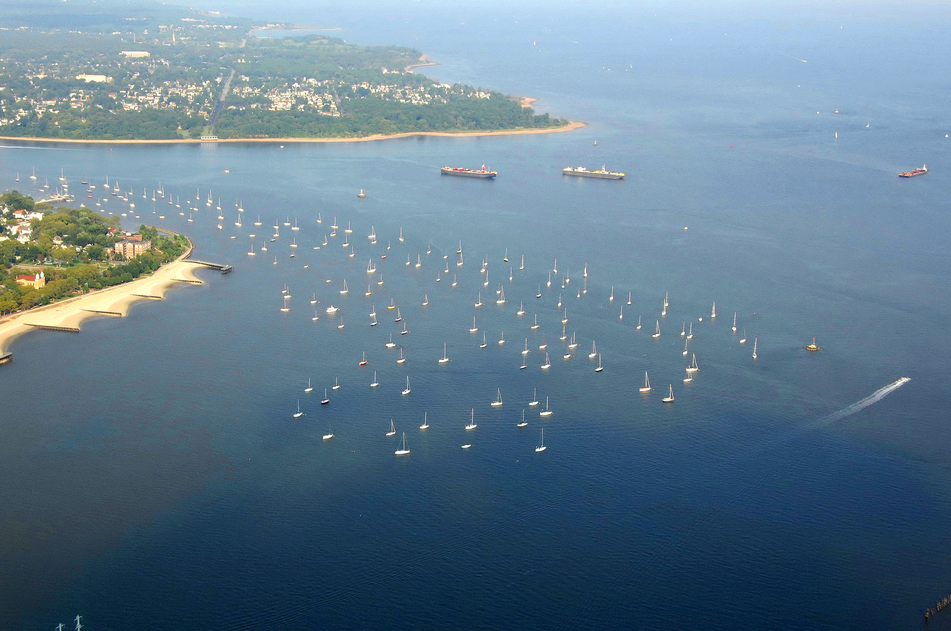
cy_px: 349
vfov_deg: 24.5
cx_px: 418
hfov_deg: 36.2
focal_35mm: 55
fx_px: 1451
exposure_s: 1/1000
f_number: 5.3
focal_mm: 32
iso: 400
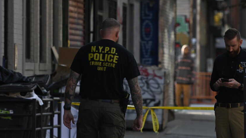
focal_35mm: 350
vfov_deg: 3.5
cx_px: 147
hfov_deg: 6.2
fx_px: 2283
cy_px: 73
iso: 800
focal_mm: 175
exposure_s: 1/4000
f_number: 4
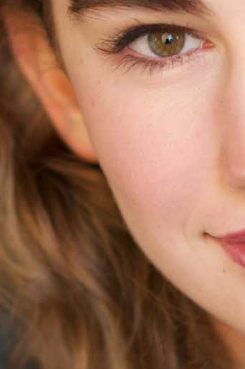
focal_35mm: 531
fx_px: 5435
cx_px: 280
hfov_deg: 2.6
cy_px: 309
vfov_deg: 3.9
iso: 800
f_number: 2.8
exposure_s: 1/250
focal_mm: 135
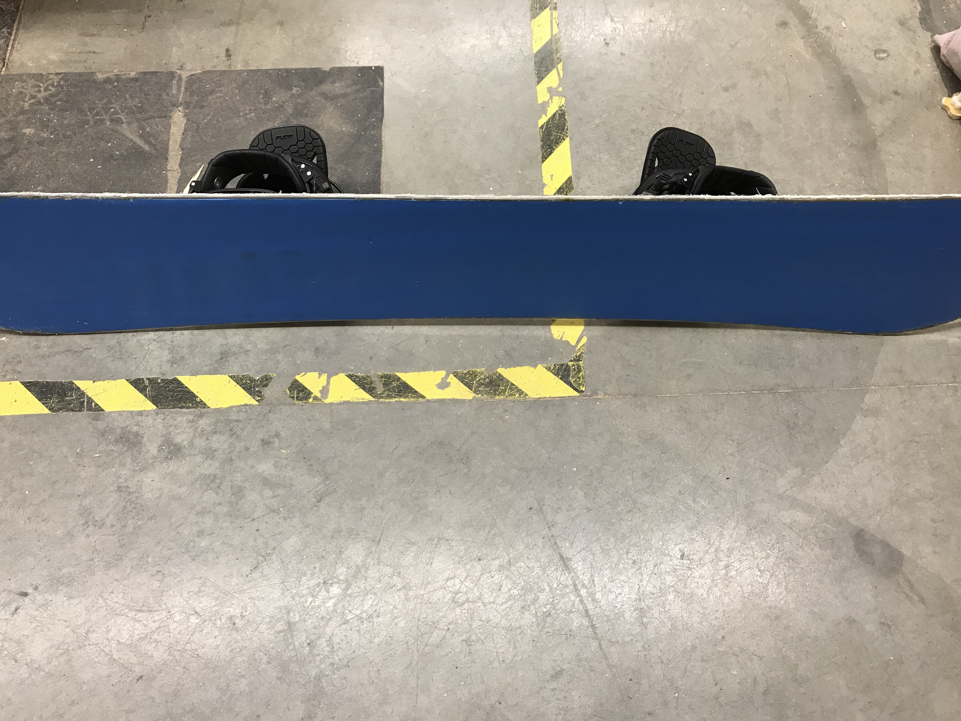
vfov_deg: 49.7
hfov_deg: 63.4
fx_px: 777
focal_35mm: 28
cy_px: 360
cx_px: 480
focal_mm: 3.99
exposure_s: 1/24
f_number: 1.8
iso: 40
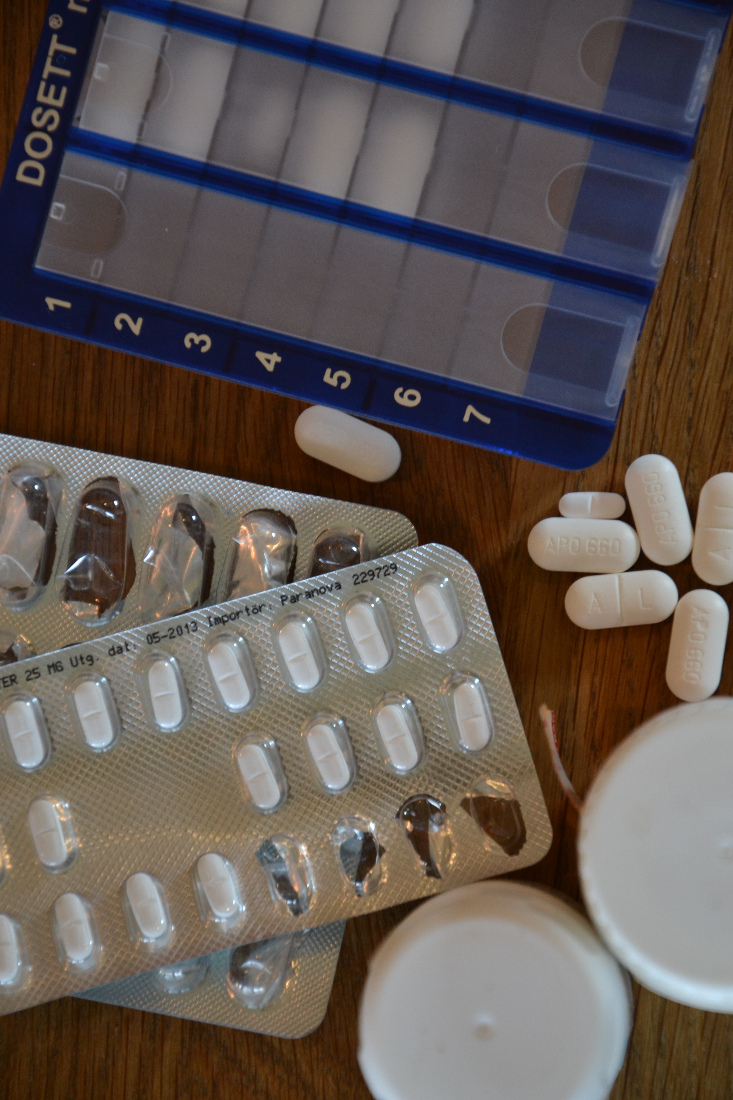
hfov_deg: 8.7
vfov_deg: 13.0
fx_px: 4810
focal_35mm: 158
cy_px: 550
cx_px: 366
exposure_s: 1/40
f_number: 5.6
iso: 800
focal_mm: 105
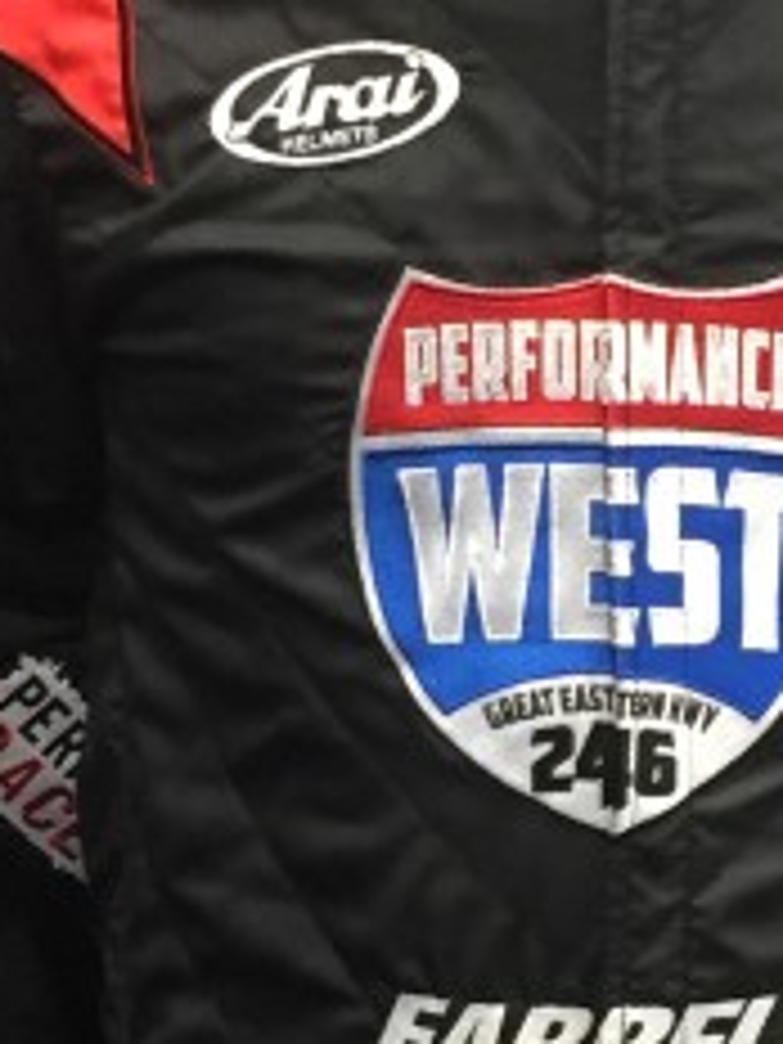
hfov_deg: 11.6
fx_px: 3860
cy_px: 544
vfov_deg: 15.4
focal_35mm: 128
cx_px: 549
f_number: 2.2
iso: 125
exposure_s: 1/30
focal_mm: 4.15
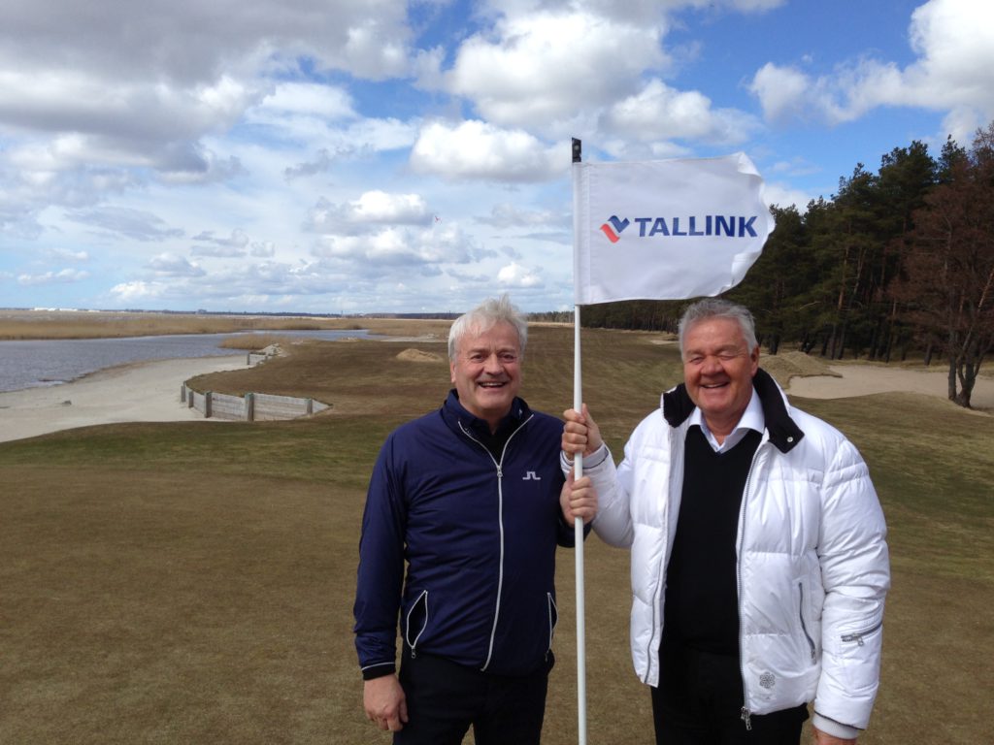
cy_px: 372
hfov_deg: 55.4
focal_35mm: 33
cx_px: 497
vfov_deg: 42.9
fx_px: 948
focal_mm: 4.12
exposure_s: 1/1391
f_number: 2.4
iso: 50
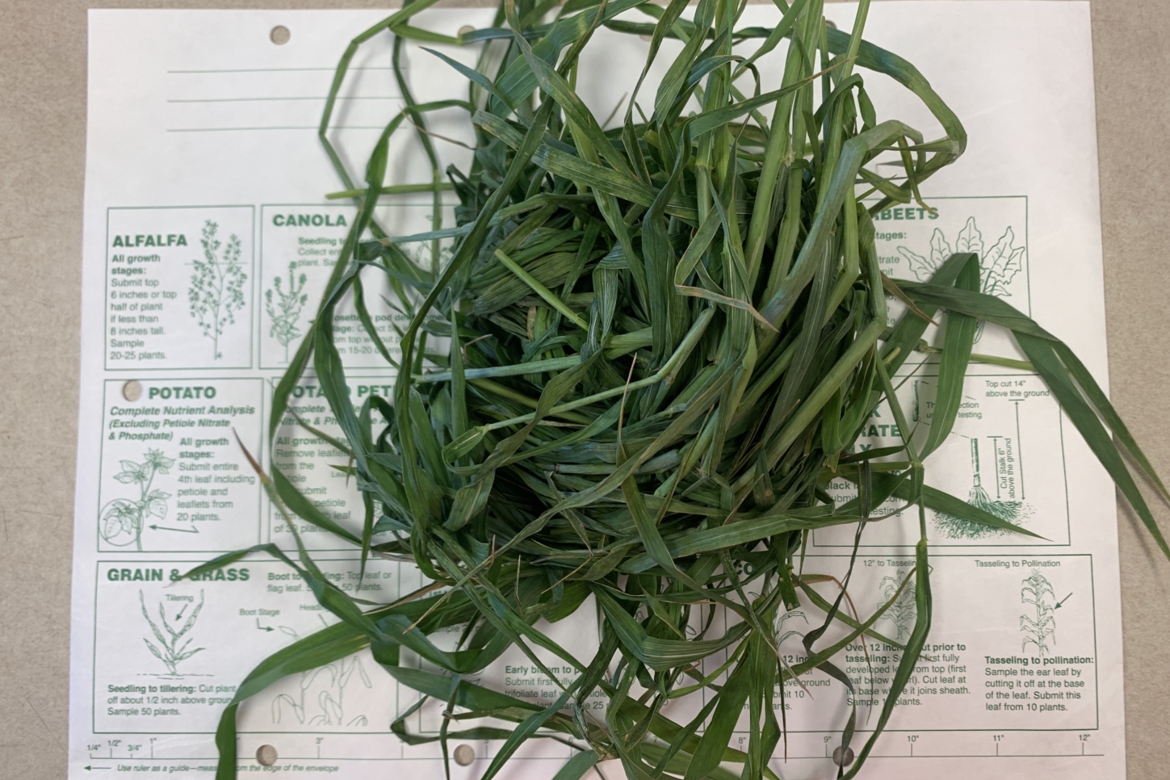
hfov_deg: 65.5
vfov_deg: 46.4
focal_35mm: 28
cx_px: 600
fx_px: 910
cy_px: 372
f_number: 1.8
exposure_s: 1/120
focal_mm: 4.25
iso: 64
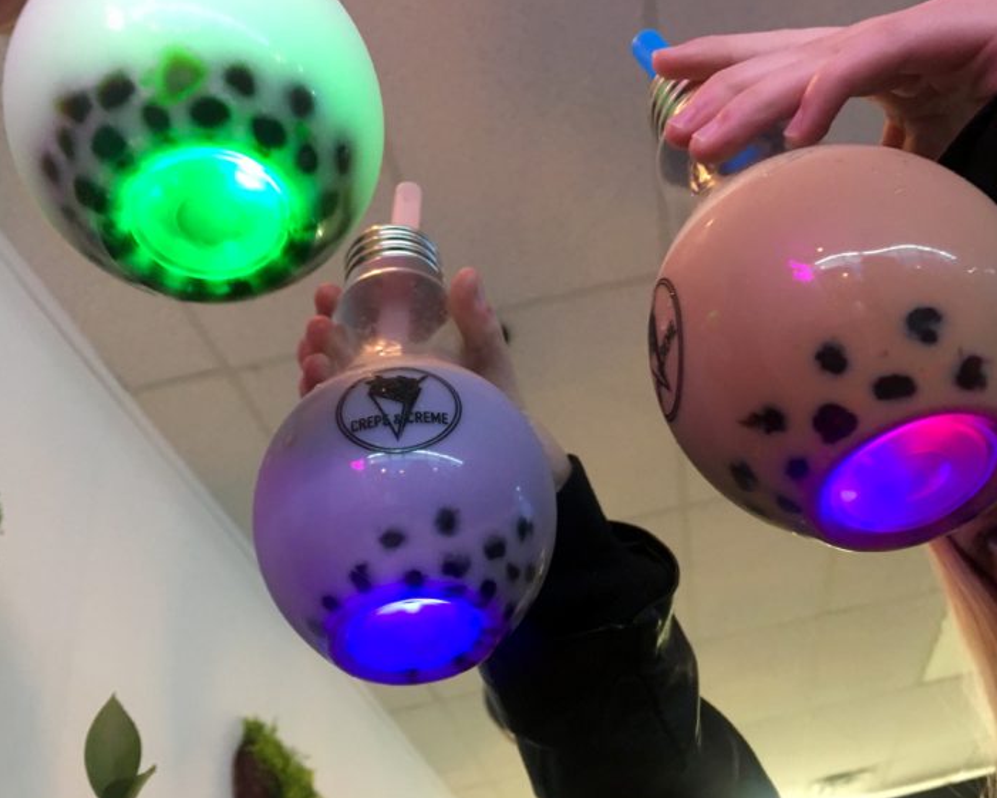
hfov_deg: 57.1
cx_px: 542
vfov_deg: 47.1
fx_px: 915
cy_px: 401
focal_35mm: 31
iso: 200
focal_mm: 4.15
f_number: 2.2
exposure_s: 1/15
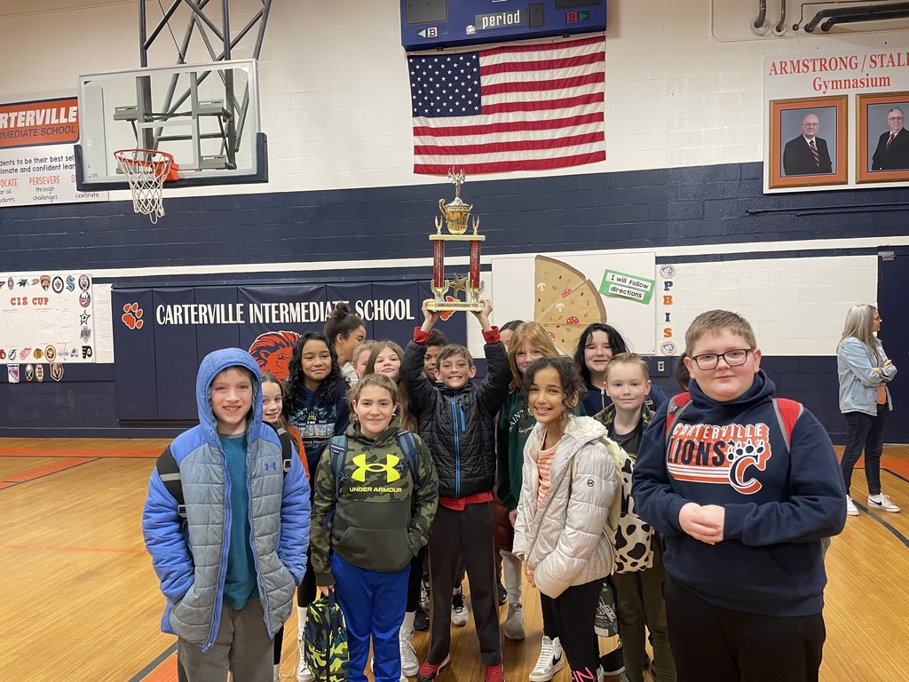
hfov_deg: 67.3
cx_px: 454
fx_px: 683
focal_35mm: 26
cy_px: 341
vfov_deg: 53.1
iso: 125
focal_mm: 4.2
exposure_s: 1/60
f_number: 1.6
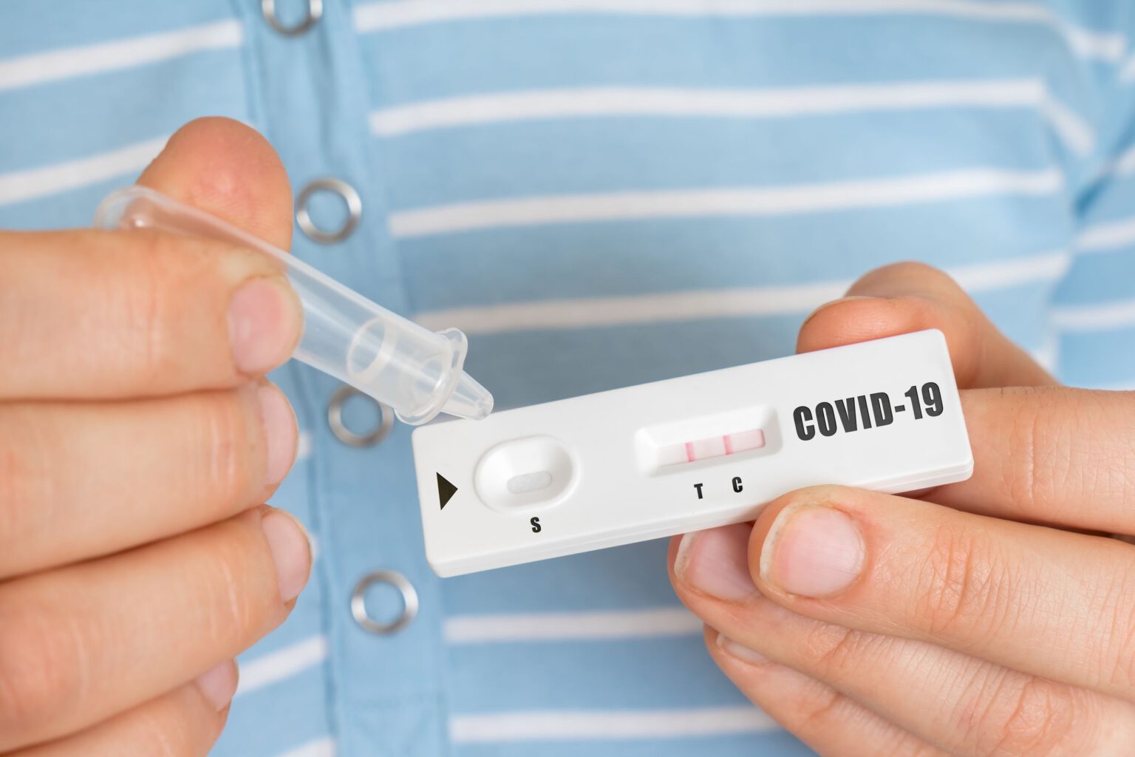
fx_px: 2601
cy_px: 378
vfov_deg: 16.6
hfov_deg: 24.6
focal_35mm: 82
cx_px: 568
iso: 100
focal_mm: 55
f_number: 8
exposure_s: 1/160
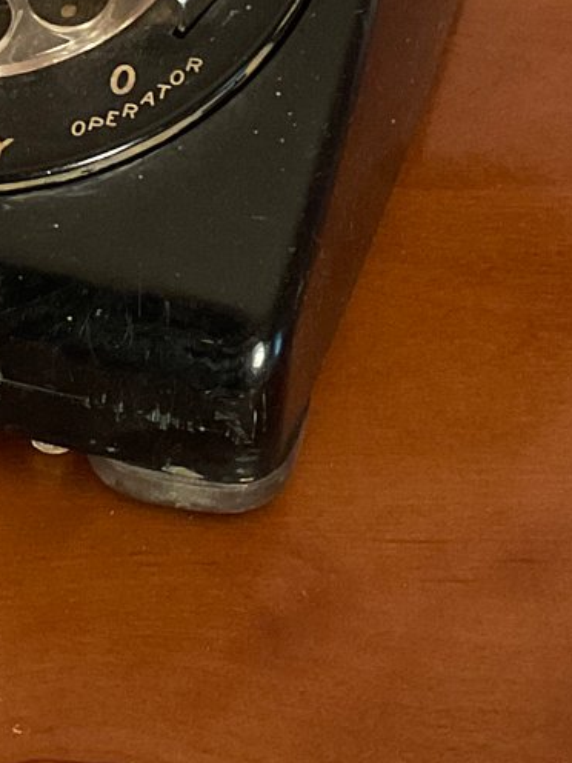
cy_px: -49
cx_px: -63
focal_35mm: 117
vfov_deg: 16.4
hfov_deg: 12.4
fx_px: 2578
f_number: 1.8
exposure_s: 1/40
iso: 200
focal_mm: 3
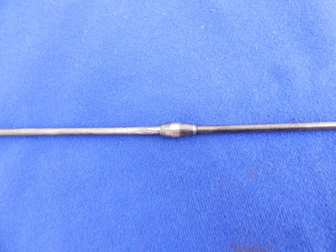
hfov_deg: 76.4
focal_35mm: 22
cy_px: 126
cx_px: 168
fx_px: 214
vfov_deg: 61.1
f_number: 3
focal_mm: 4
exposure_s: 1/8
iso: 560
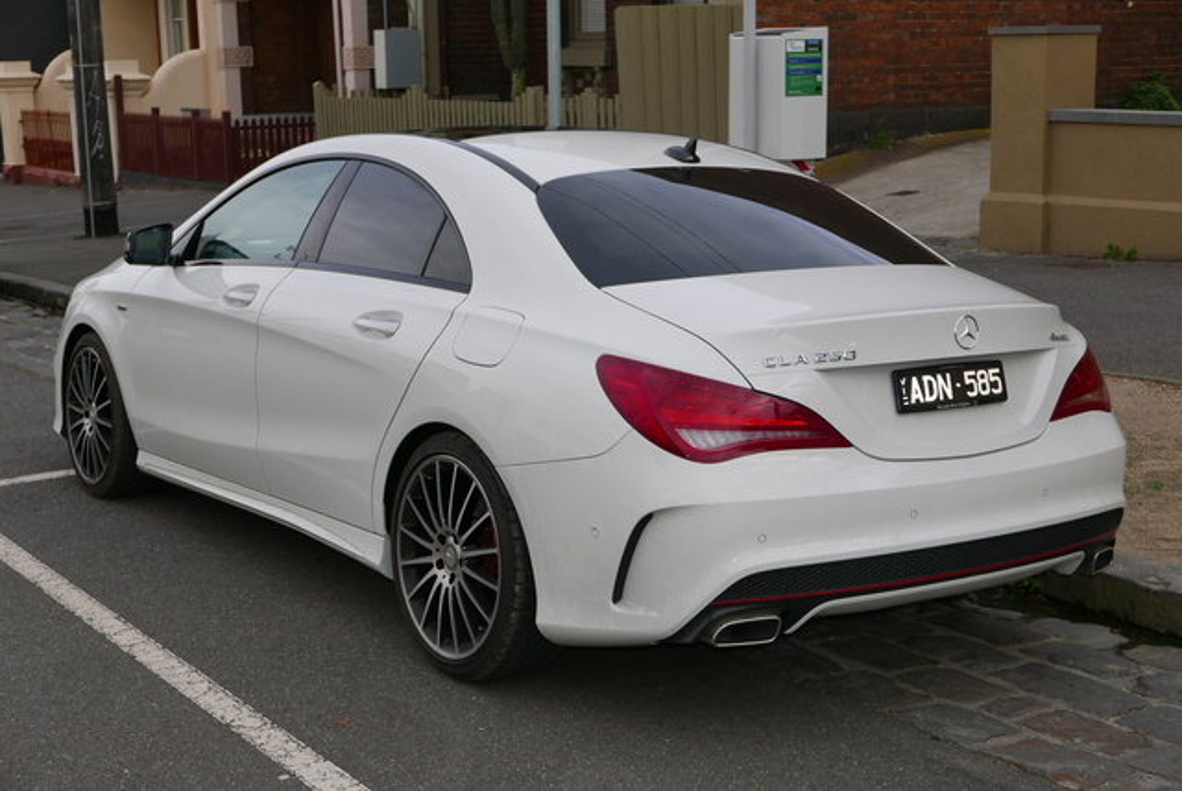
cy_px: 396
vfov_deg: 25.1
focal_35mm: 54
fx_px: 1775
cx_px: 591
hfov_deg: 36.8
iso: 200
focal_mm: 24.5
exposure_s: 1/320
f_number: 5.6
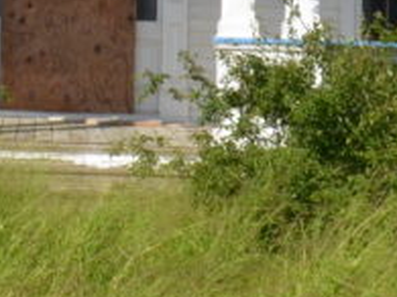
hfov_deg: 8.6
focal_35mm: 227
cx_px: -102
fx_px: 2602
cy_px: -325
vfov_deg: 6.3
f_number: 14
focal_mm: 24
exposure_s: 1/800
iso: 640
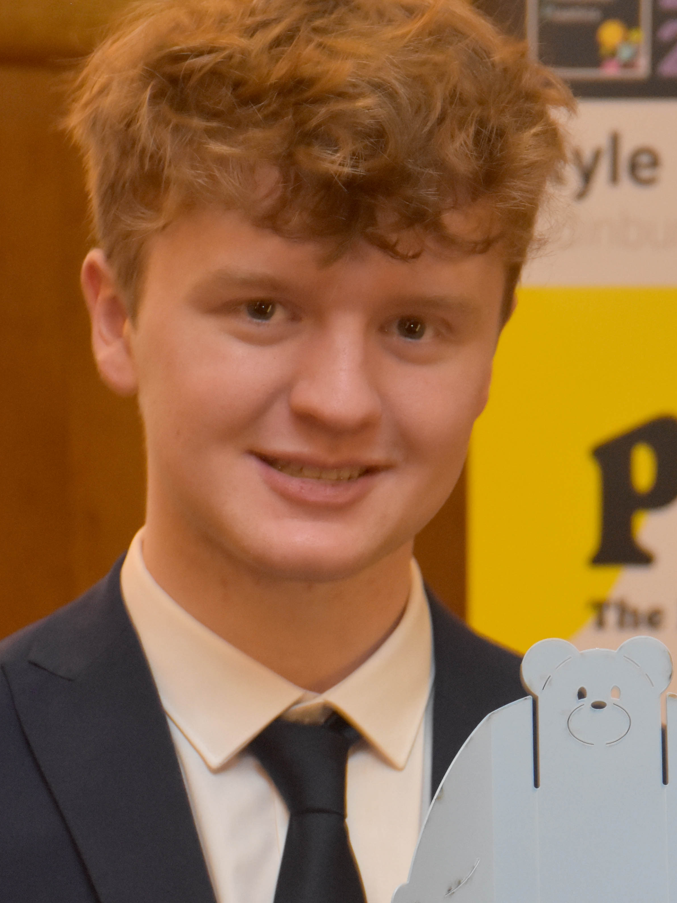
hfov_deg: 8.3
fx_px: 4668
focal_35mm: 179
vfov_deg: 11.0
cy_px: 656
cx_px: 478
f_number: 5
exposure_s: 1/60
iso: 2200
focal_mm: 66
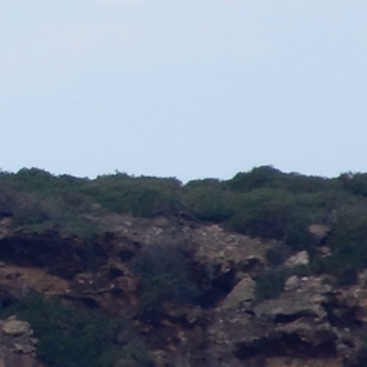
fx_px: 34053
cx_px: -522
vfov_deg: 0.6
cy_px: 92
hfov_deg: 0.6
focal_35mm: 2839
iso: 110
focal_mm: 98.1
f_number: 6.3
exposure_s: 1/250
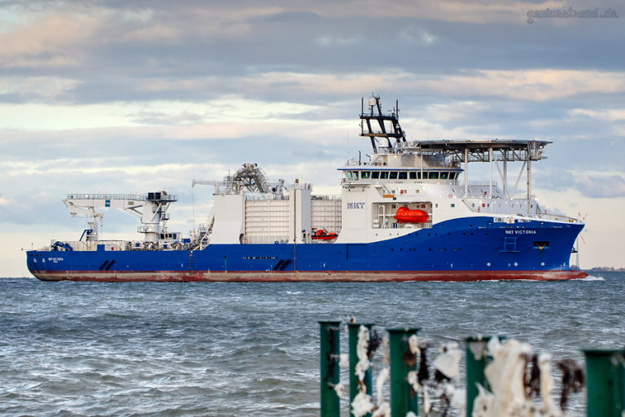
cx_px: 312
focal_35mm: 174
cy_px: 208
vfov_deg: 7.9
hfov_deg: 11.8
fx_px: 3021
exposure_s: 1/200
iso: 320
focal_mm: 116
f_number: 11
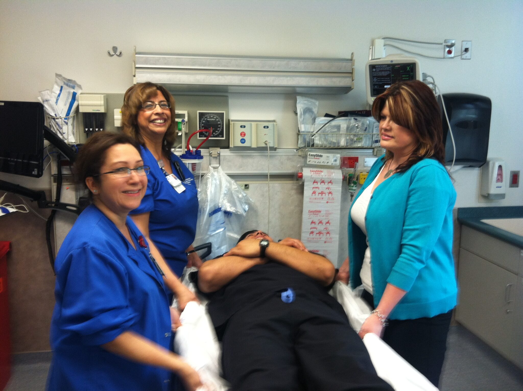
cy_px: 196
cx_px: 262
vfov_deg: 40.6
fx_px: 528
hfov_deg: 52.7
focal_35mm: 35
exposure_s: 1/15
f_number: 2.8
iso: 100
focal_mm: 3.85
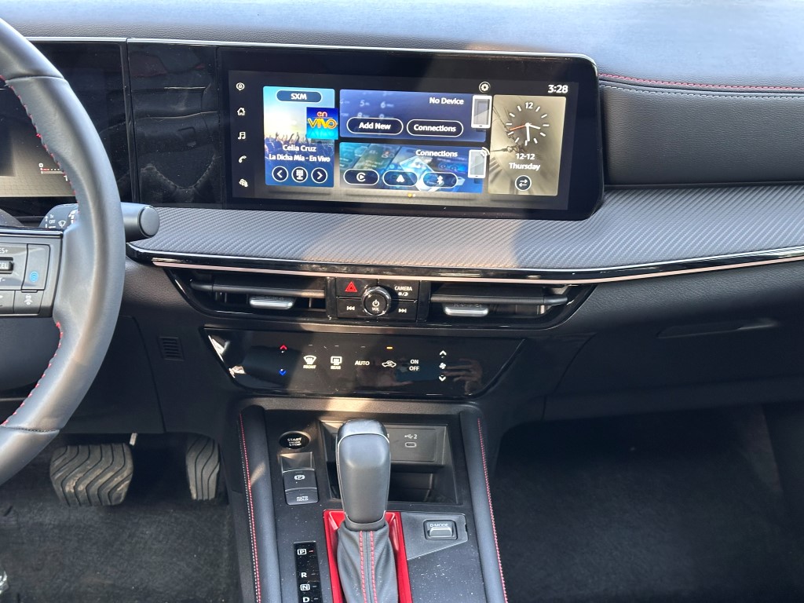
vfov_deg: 30.3
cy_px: 302
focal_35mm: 48
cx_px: 402
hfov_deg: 39.7
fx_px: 1115
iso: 200
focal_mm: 6.86
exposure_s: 1/60
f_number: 1.78
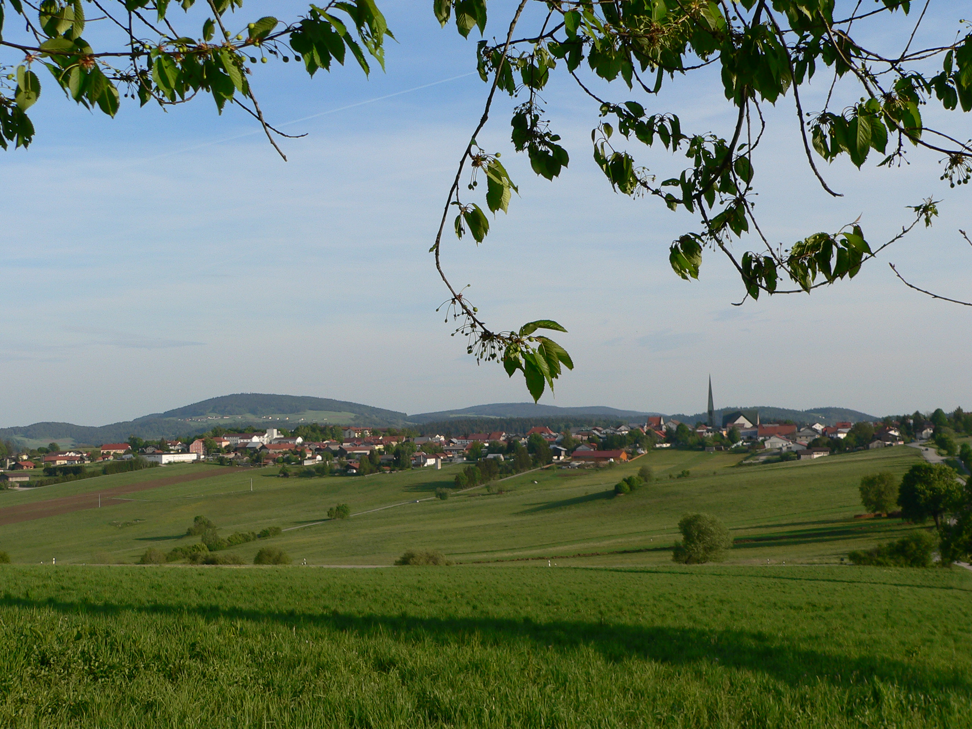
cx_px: 486
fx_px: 1292
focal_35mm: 46
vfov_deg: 31.5
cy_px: 364
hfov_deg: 41.2
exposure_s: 1/500
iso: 80
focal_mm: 7.6
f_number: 4.6
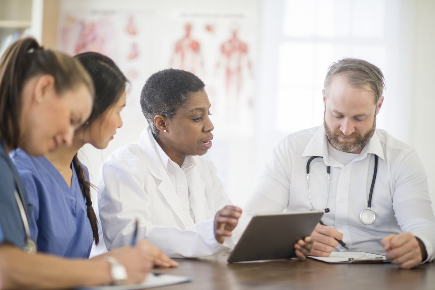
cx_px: 218
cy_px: 145
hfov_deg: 23.9
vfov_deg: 16.1
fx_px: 1027
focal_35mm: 85
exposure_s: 1/320
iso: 160
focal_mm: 85
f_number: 1.4
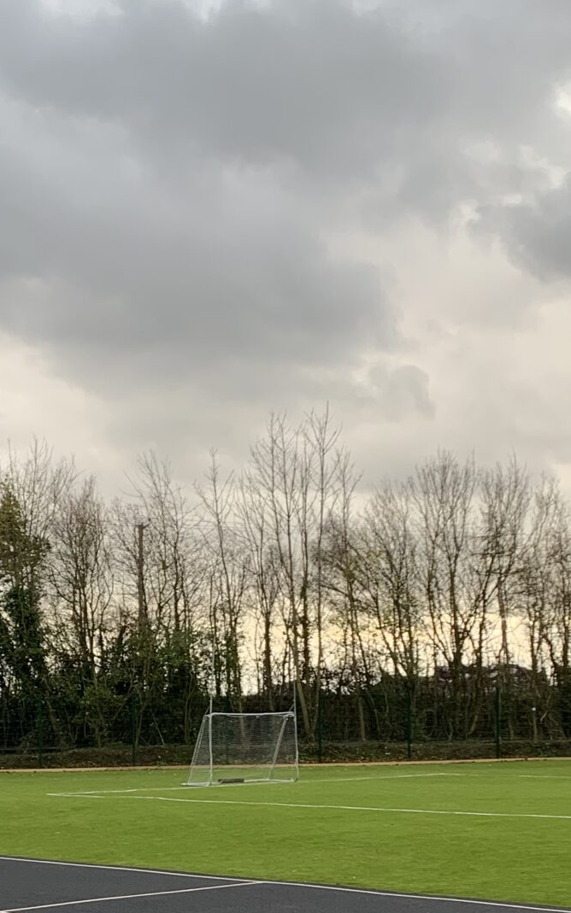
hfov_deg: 19.5
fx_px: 1644
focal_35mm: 66
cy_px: 734
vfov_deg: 30.3
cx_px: 131
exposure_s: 1/121
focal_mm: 4.25
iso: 32
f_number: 1.8
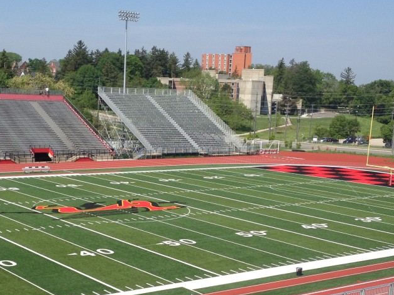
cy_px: 239
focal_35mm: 67
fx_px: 762
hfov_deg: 28.8
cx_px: 141
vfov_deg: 21.6
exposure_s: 1/1623
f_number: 2.4
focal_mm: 4.28
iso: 50
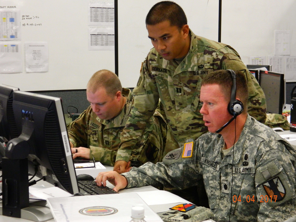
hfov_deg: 27.8
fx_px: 599
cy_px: 111
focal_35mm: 70
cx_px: 148
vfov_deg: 21.0
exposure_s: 1/25
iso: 400
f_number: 4
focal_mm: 12.6
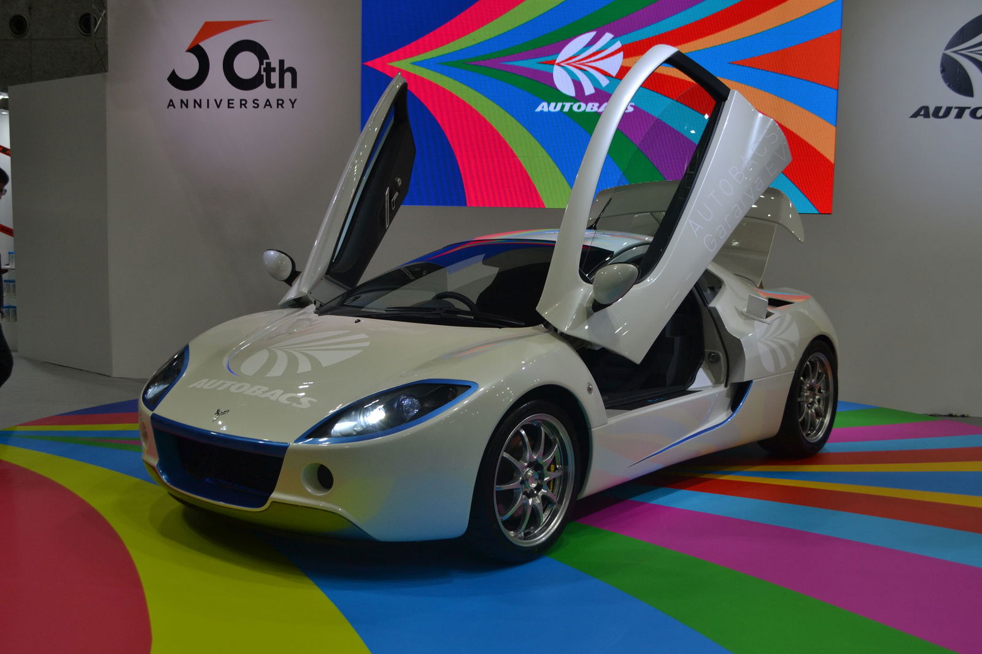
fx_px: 1064
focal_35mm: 39
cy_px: 327
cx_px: 491
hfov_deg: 49.6
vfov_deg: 34.2
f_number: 5.6
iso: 280
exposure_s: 1/125
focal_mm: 26
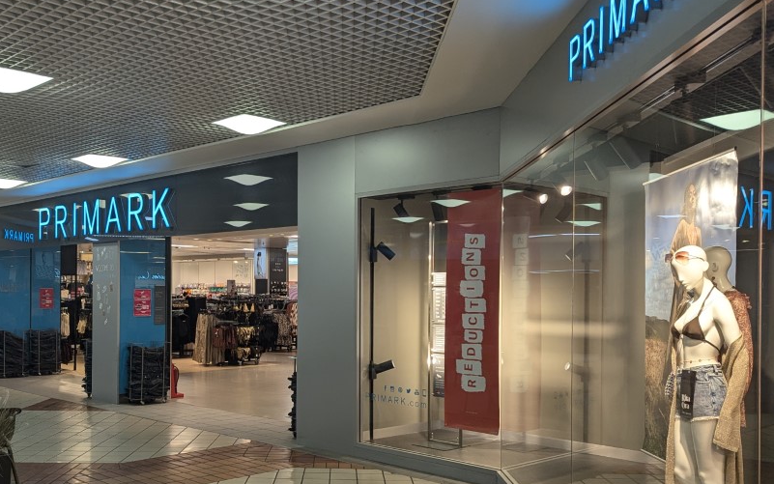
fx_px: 802
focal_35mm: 38
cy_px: 302
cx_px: 295
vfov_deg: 33.4
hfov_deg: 51.1
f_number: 1.85
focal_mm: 6.81
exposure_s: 1/139
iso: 70
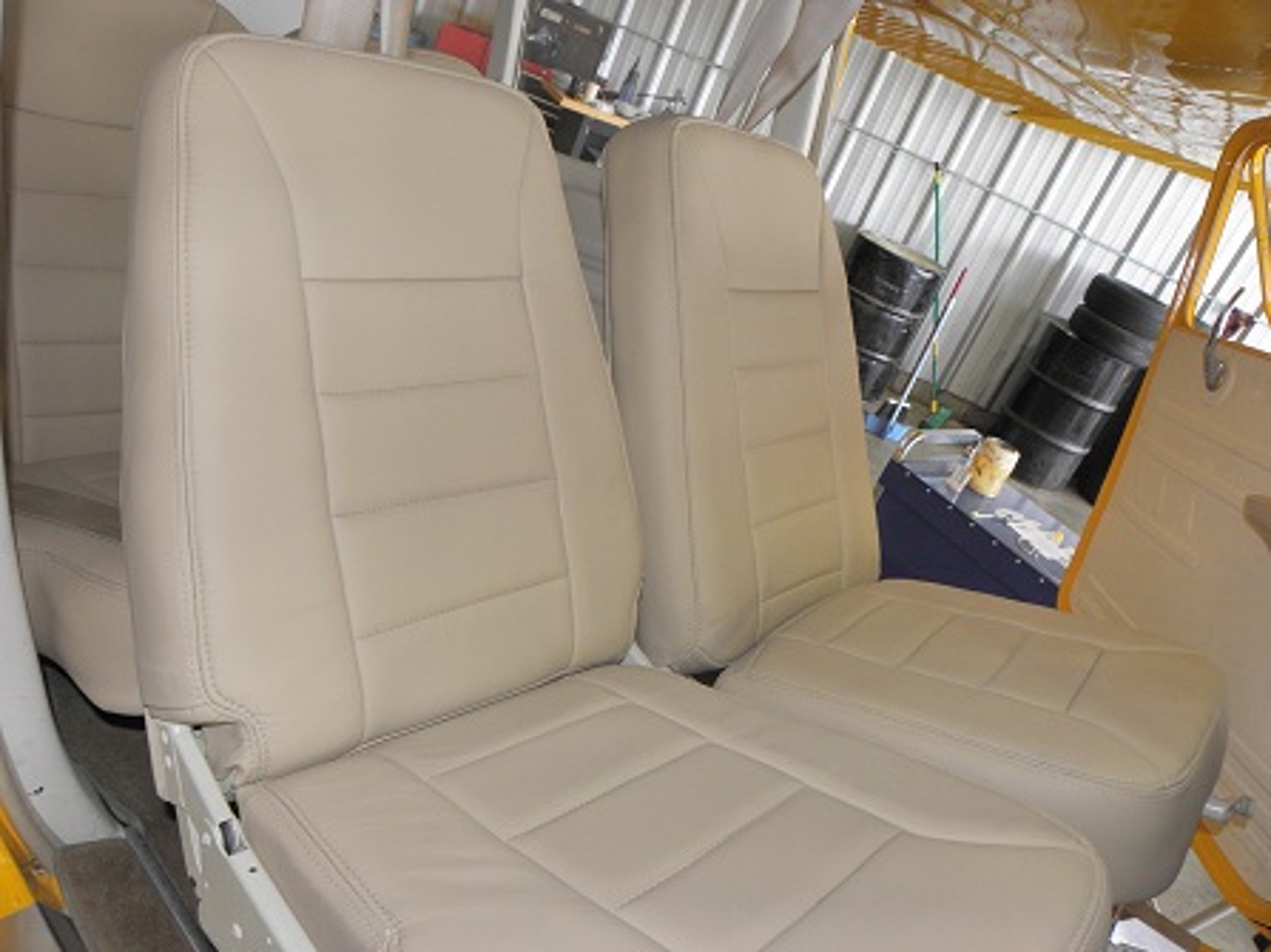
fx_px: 954
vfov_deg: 53.0
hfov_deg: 67.3
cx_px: 636
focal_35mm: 26
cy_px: 476
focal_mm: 4.6
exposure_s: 1/30
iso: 100
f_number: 4.5
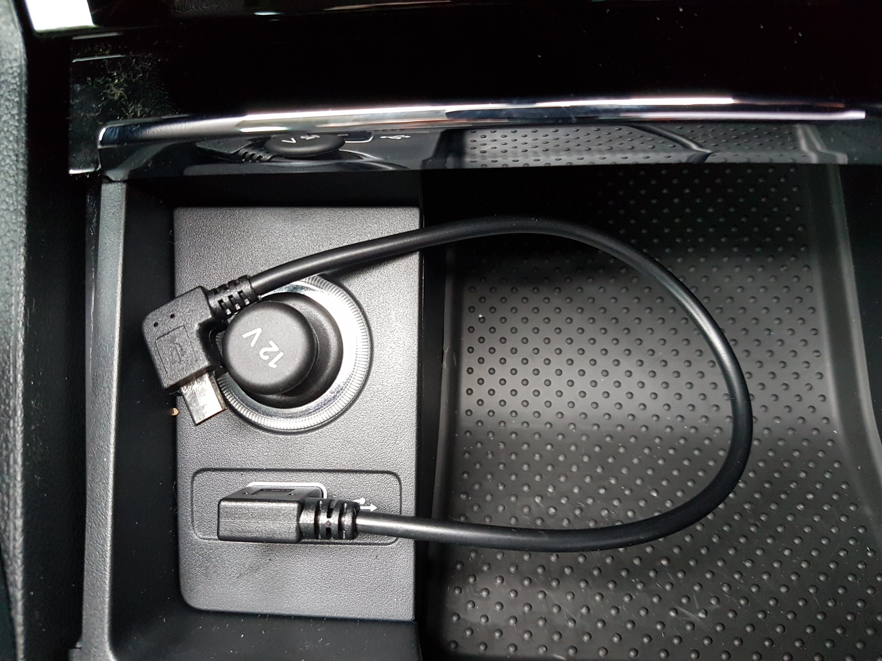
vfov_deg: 53.1
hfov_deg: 67.3
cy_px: 330
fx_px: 662
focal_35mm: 26
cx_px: 441
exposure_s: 1/16
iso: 200
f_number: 1.7
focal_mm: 4.2
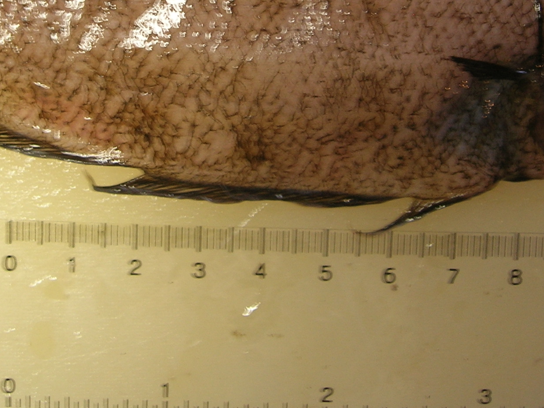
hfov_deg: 24.4
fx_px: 1257
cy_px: 12
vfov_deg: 18.0
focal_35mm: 80
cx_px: 226
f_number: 2.8
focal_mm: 7.8
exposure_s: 1/7.2
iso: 64
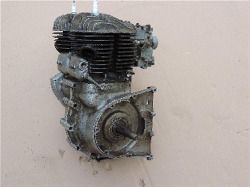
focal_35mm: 43
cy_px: 94
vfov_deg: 33.6
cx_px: 125
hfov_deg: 43.9
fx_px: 311
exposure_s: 1/125
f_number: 3.4
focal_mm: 7.6
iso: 80
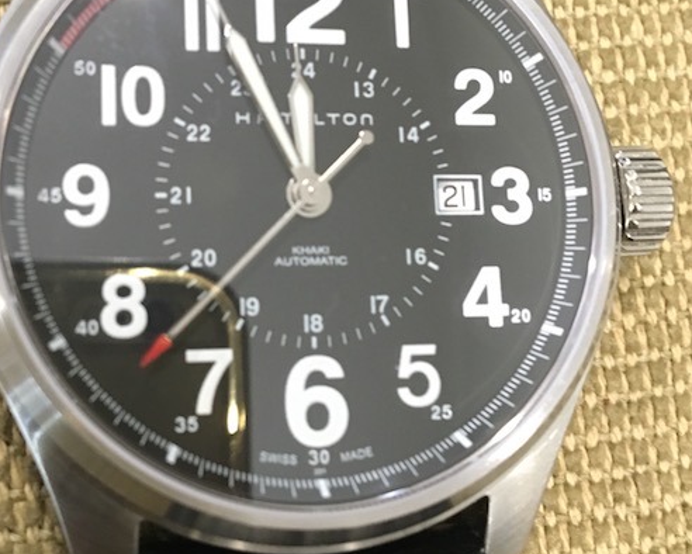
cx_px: 298
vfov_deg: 32.6
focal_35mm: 46
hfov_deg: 40.2
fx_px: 942
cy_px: 211
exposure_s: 1/15
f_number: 2.2
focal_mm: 4.15
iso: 400
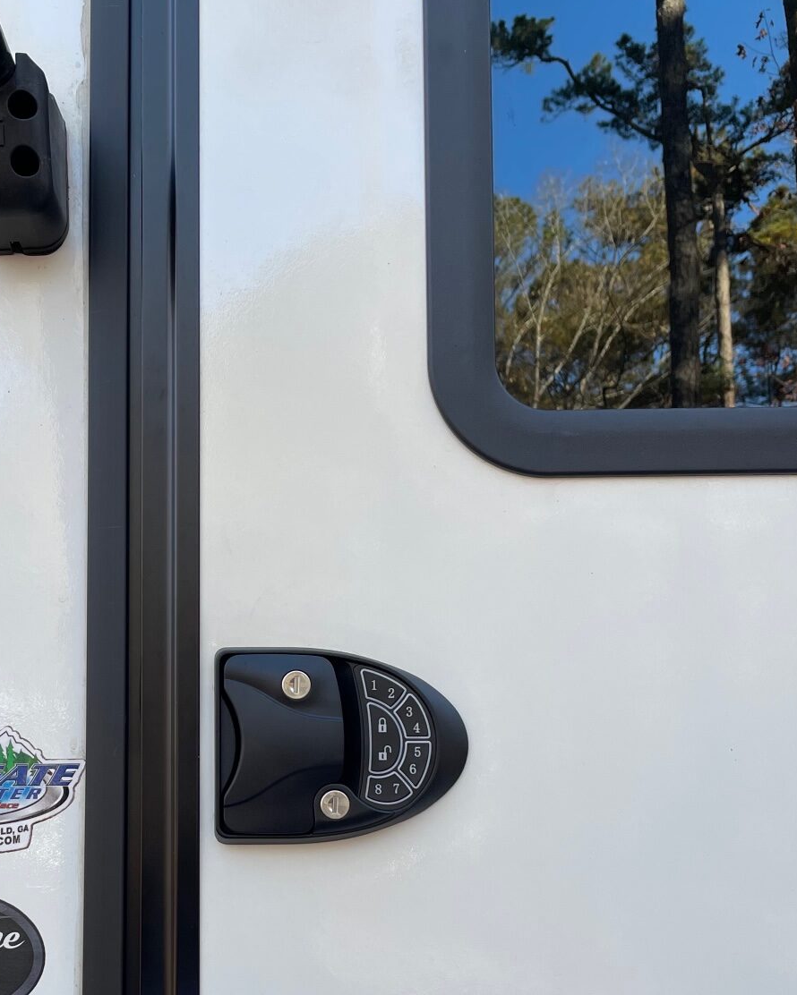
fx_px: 1356
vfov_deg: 39.4
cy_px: 723
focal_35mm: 46
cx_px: 191
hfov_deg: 32.1
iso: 32
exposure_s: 1/279
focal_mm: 4.2
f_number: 1.6
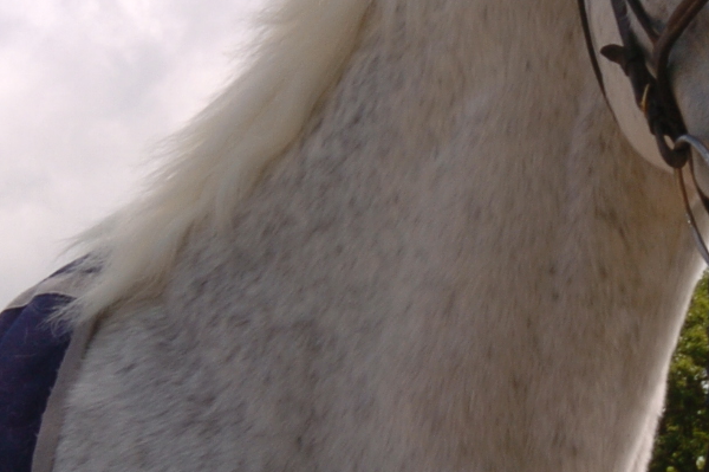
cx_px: 338
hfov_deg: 11.2
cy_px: 121
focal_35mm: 184
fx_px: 3621
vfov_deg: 7.4
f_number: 20
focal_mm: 40
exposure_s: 1/80
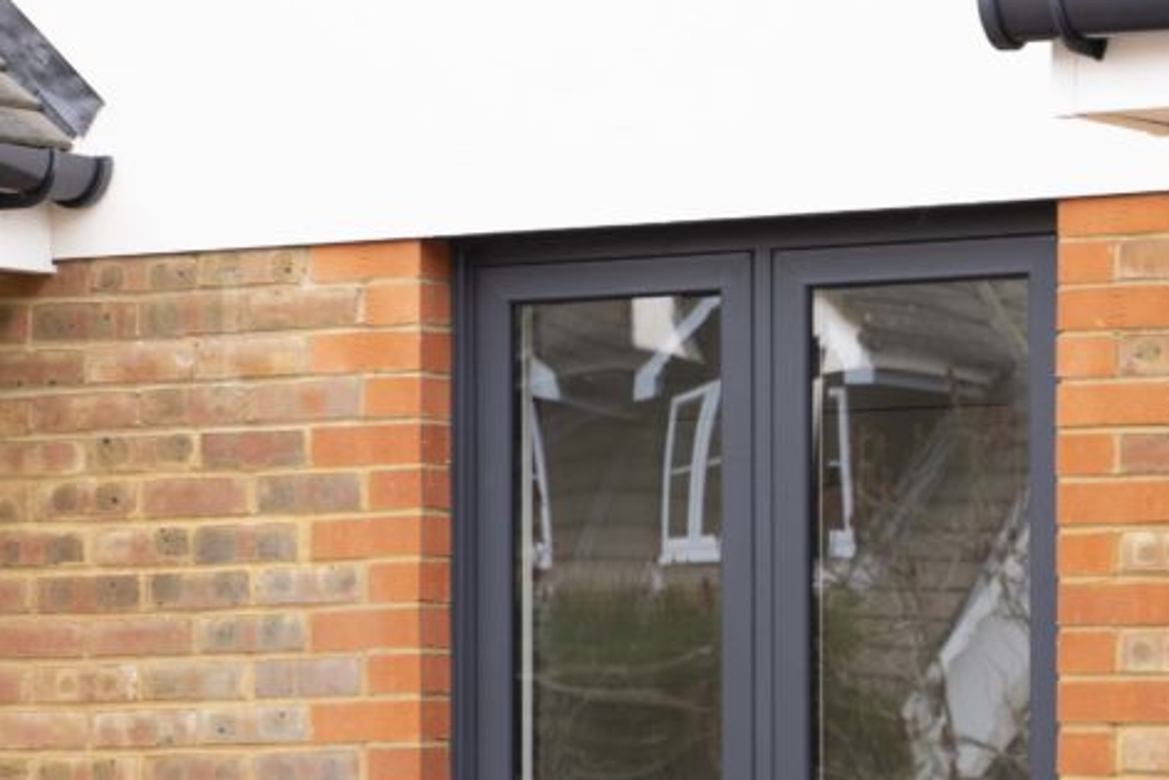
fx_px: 7893
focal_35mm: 243
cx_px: 810
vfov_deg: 5.7
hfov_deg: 8.5
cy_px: 615
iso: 100
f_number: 4.5
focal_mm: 75
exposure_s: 1/50
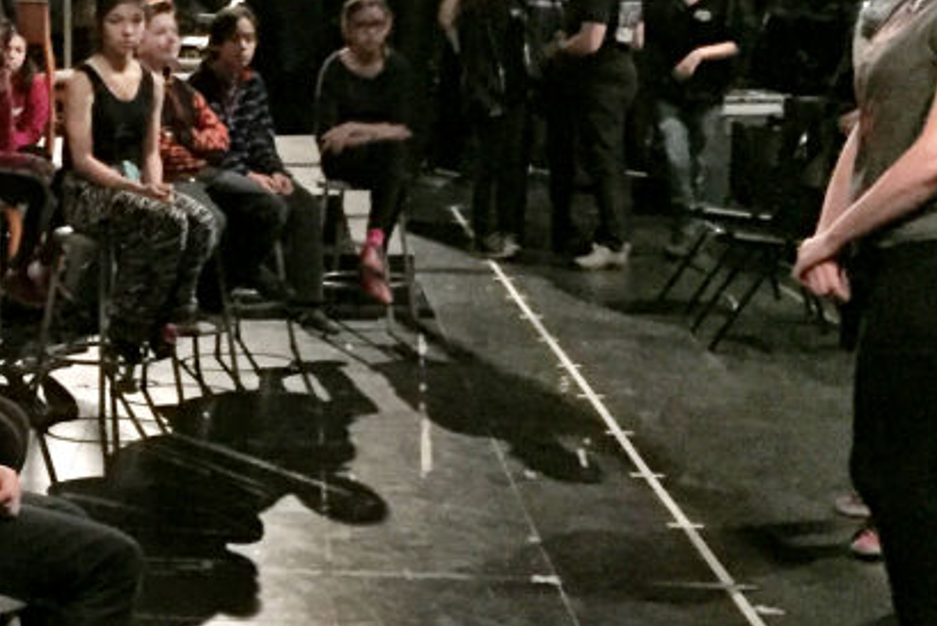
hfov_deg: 21.5
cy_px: 311
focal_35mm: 87
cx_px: -213
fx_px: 2265
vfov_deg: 15.7
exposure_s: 1/15
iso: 1000
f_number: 2.2
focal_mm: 4.15
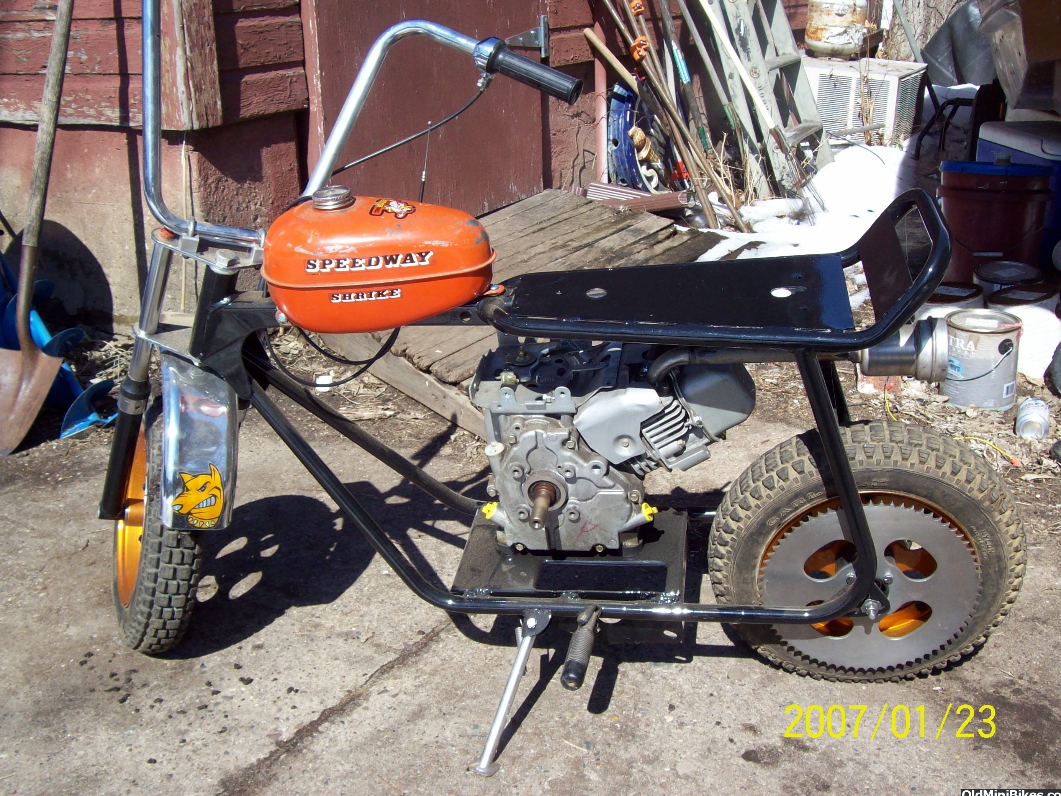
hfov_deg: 50.1
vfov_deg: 38.7
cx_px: 529
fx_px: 1134
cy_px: 392
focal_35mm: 37
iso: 80
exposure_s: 1/397
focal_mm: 6
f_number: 4.8
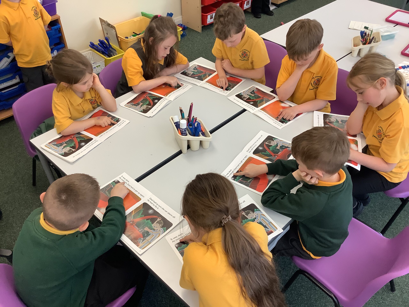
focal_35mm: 31
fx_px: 366
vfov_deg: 45.4
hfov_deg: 58.4
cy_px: 154
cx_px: 204
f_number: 2.4
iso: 100
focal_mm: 3.3
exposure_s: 1/50
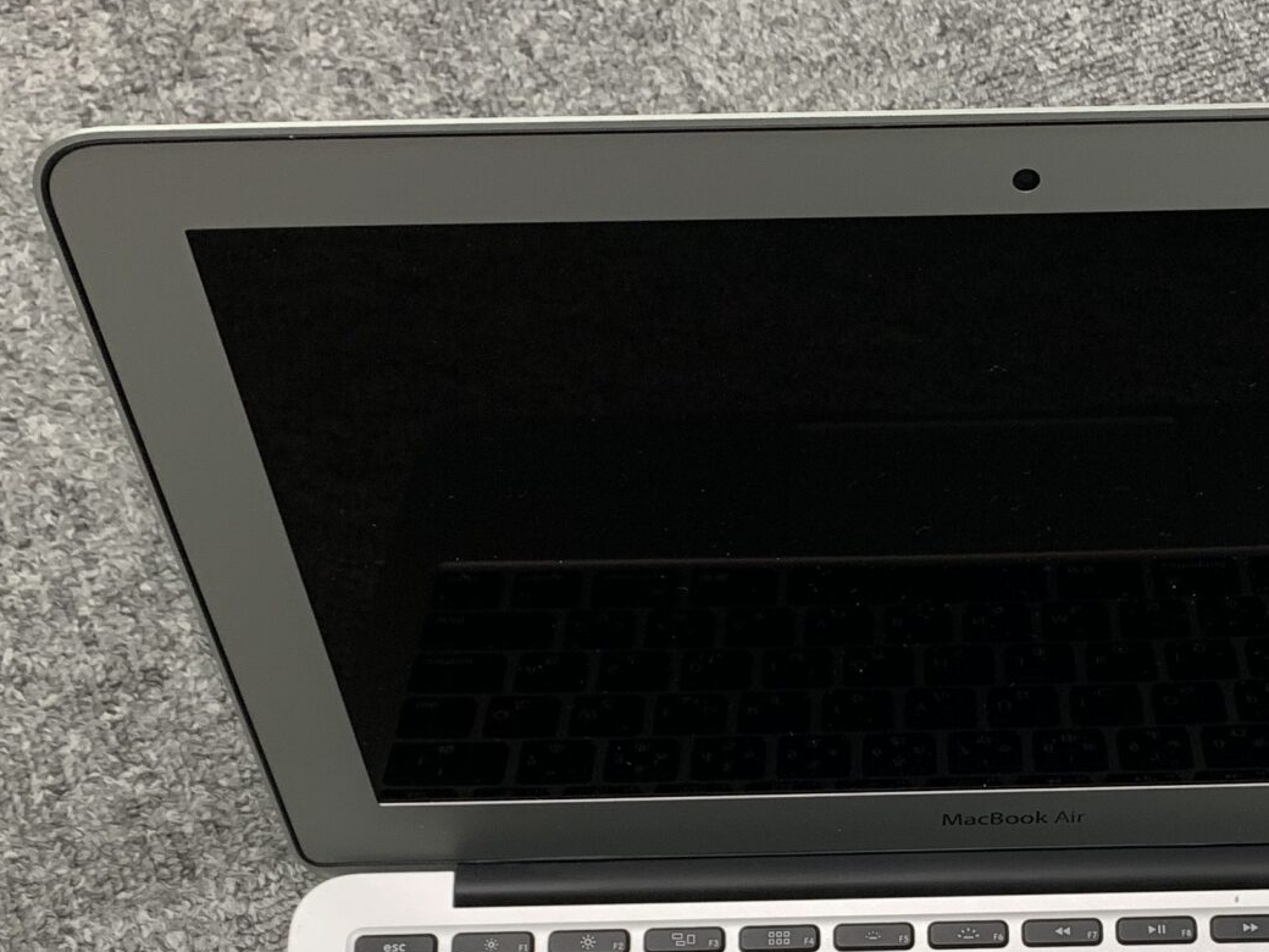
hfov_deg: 29.8
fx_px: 2346
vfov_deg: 22.3
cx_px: 962
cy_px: 870
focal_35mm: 64
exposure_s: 1/60
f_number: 1.8
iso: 64
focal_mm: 4.25
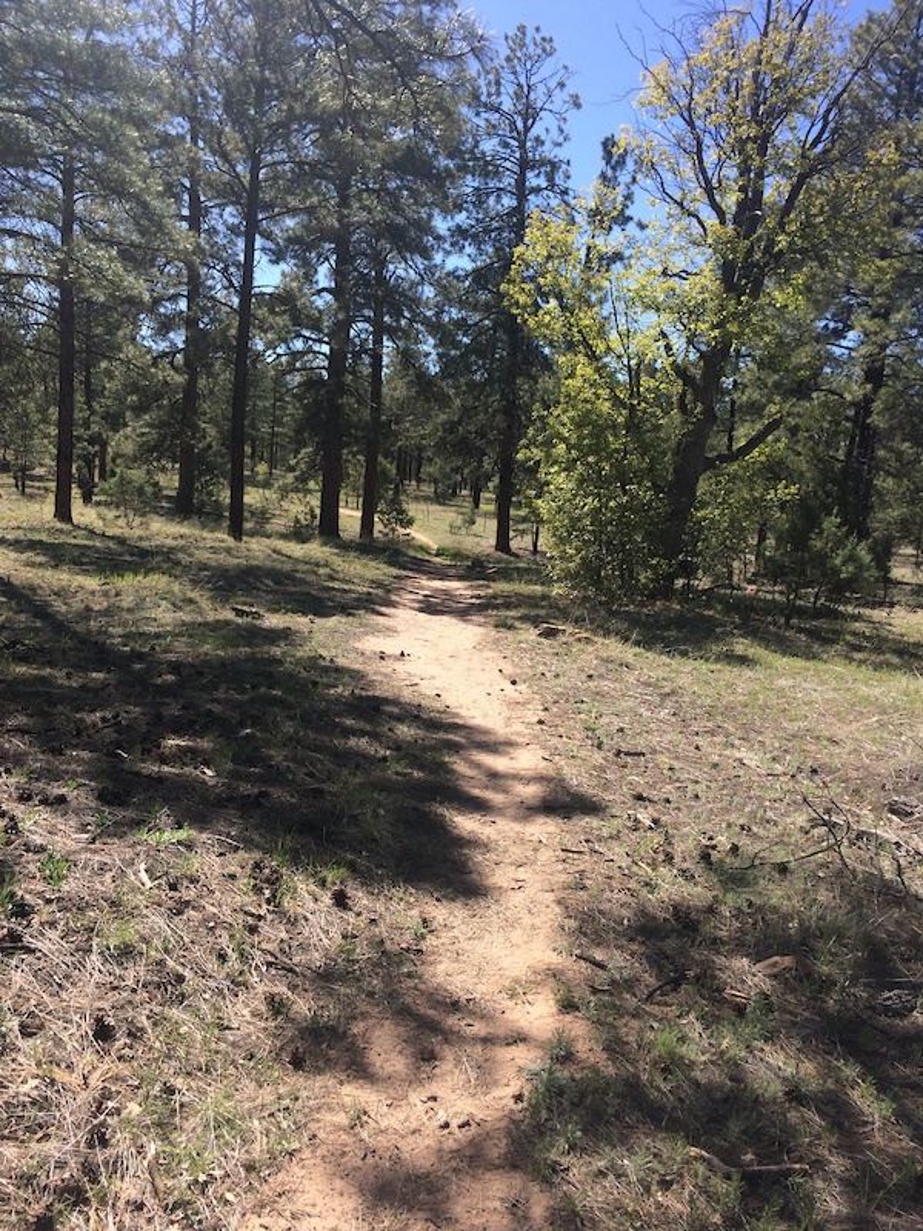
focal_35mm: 29
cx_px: 462
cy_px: 616
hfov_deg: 48.2
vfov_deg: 61.7
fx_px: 1031
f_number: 2.2
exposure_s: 1/1140
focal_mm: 4.15
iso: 32
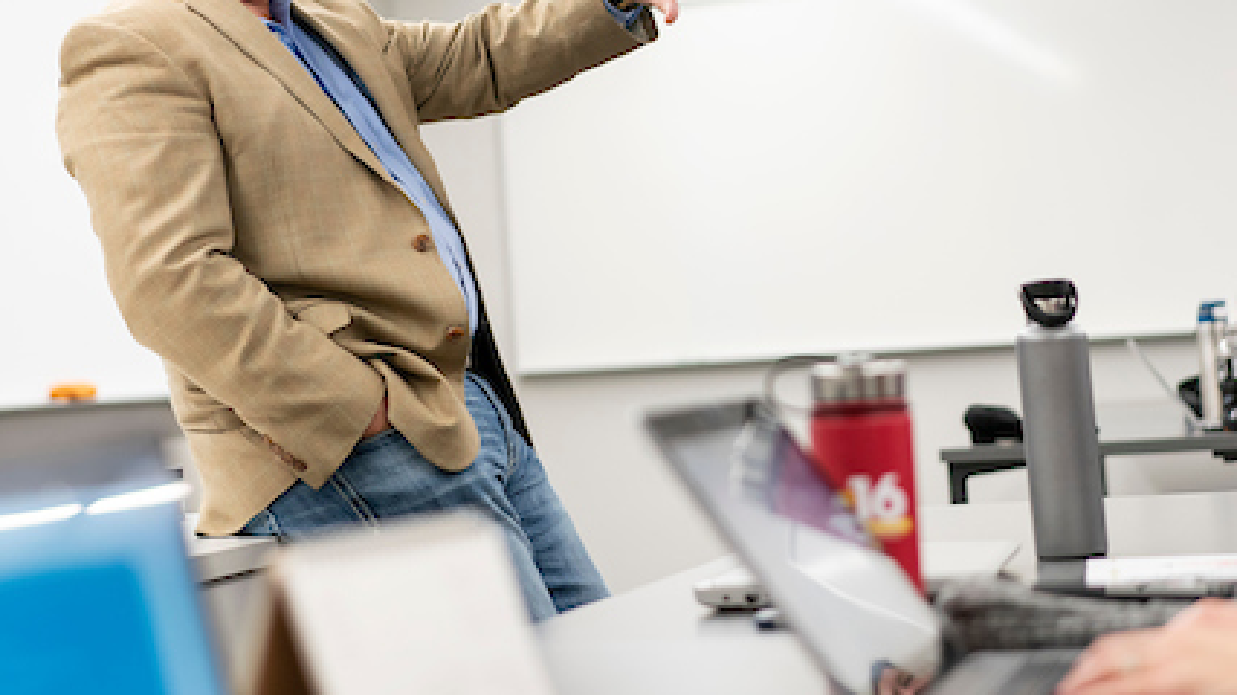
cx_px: 536
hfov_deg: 26.2
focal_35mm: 81
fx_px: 2656
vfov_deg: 14.9
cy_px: 180
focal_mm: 55
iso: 1000
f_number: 2.2
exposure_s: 1/320
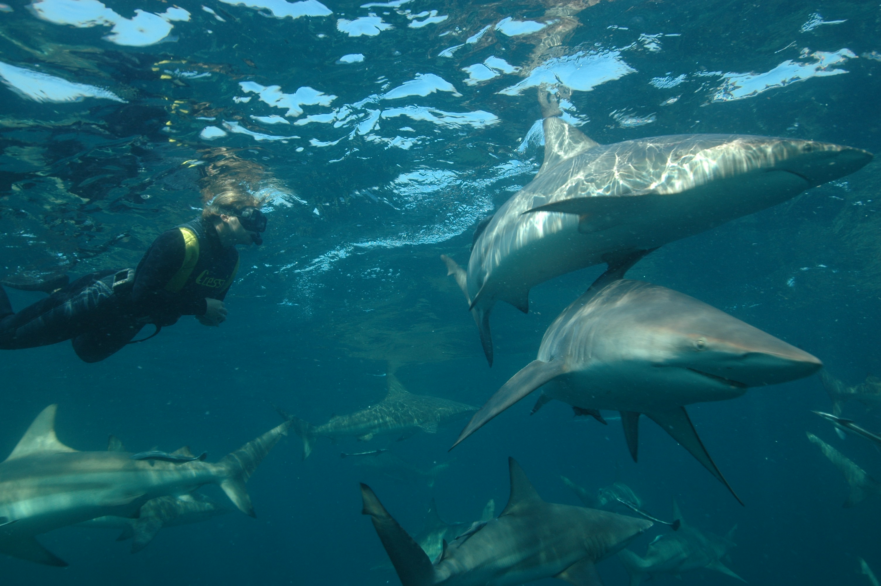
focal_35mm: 27
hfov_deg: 67.4
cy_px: 293
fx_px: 660
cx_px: 440
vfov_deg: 47.8
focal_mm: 18
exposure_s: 1/125
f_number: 8
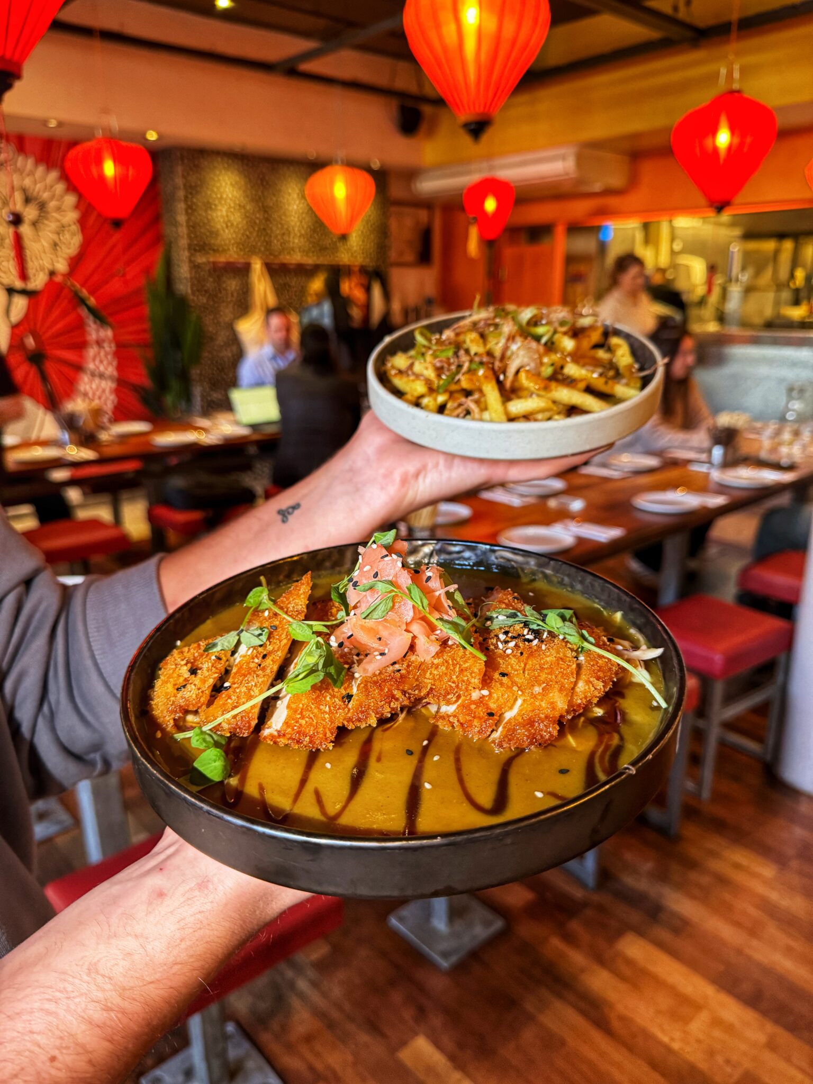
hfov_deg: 56.8
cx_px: 406
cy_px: 542
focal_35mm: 24
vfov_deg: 71.6
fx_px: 752
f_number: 1.78
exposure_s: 1/50
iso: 500
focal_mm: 6.76
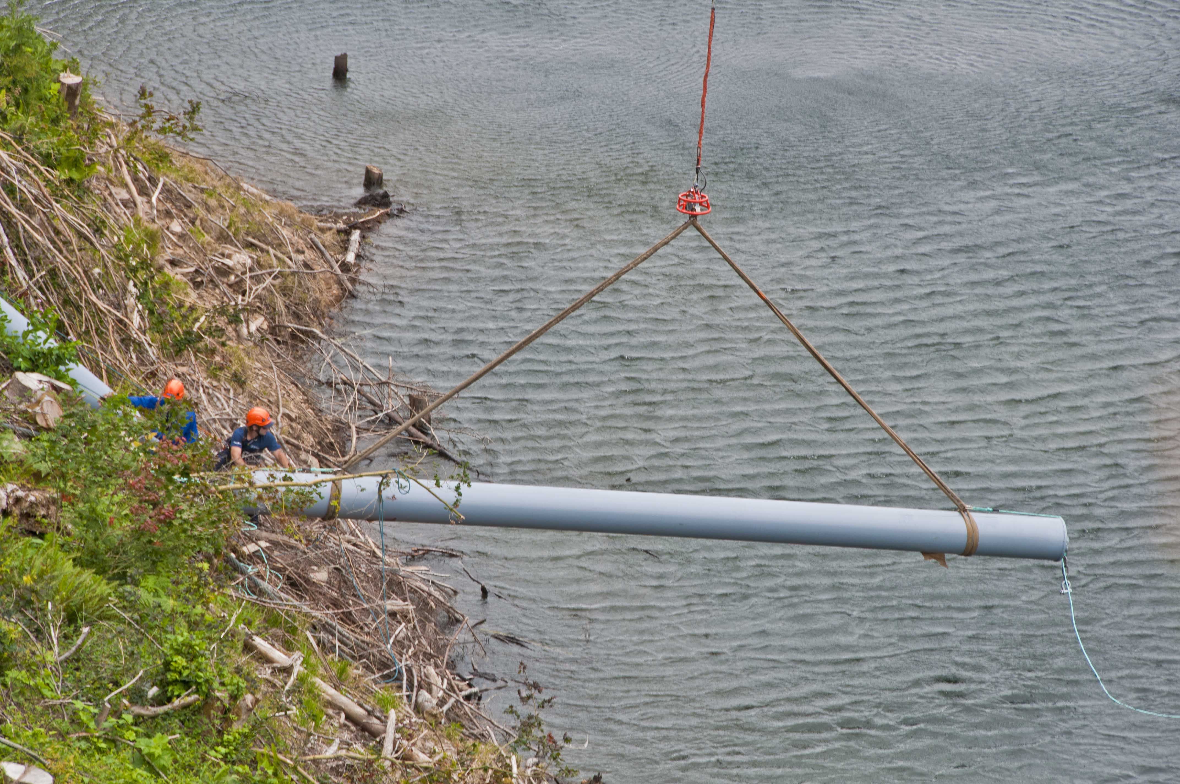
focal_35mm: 202
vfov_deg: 6.8
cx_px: 590
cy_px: 392
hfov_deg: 10.2
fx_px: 6629
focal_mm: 135
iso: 200
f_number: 11
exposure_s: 1/60
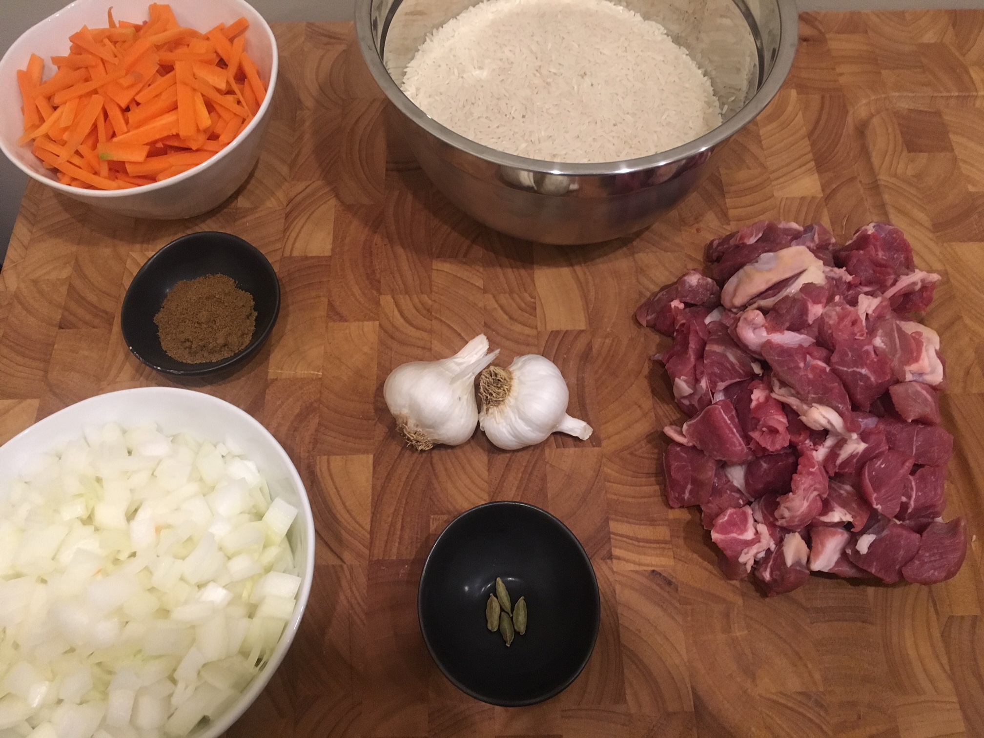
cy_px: 369
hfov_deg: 61.7
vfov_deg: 48.2
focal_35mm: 29
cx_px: 492
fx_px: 824
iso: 200
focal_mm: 4.15
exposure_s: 1/17
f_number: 2.2
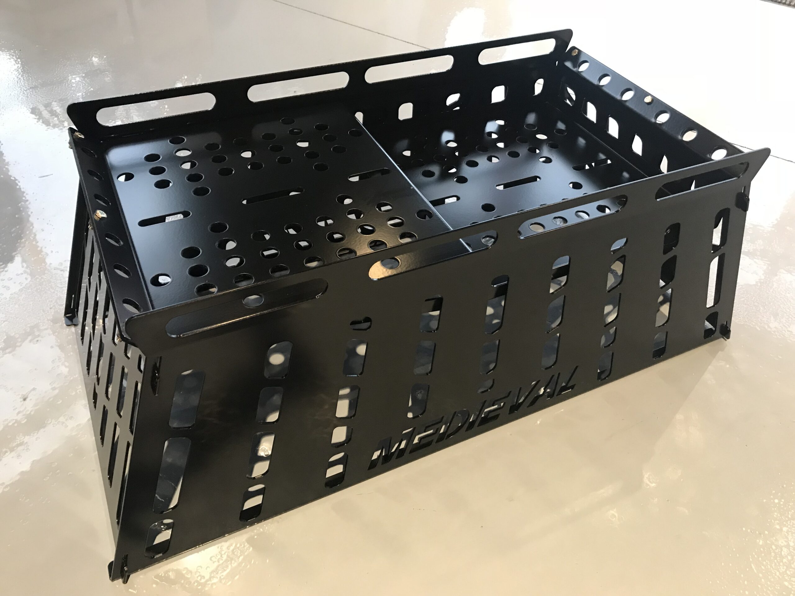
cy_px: 298
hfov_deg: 63.4
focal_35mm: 28
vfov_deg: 49.7
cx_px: 398
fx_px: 643
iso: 80
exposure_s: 1/15
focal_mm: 3.99
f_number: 1.8
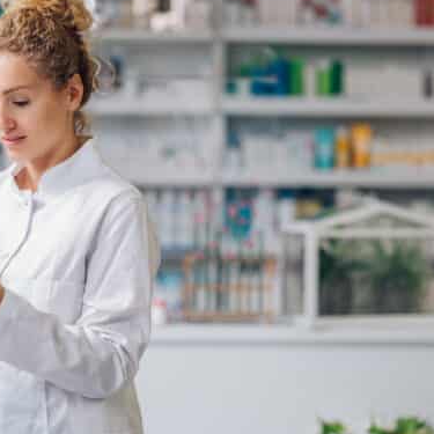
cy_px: 222
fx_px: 2099
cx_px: 185
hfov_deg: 11.8
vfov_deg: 11.8
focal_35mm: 148
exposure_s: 1/160
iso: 200
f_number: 2
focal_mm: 85
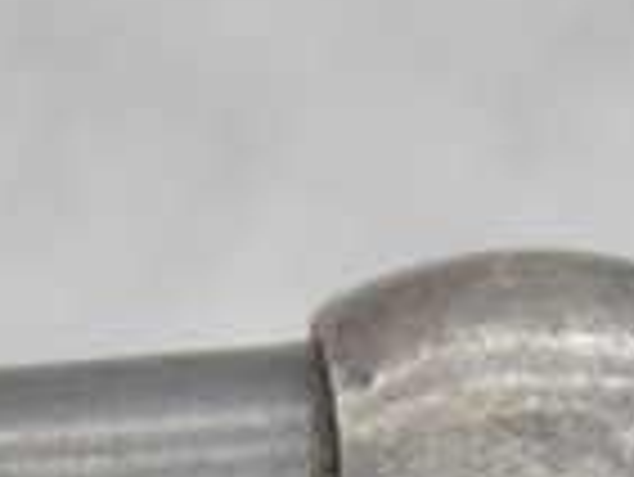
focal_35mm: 672
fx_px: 12320
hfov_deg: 2.9
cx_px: 479
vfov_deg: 2.2
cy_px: 648
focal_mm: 55
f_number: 5.6
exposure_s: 1/60
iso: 200
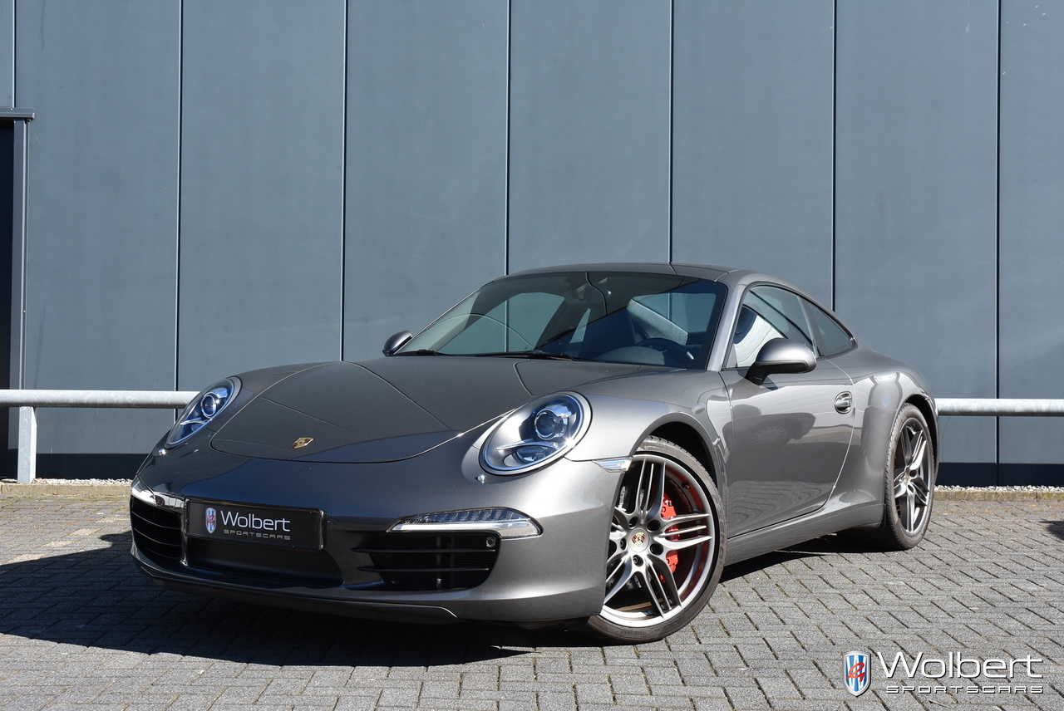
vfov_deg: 26.5
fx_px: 1509
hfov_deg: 38.8
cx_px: 532
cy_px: 356
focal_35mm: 51
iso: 400
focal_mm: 34
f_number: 8
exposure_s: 1/500
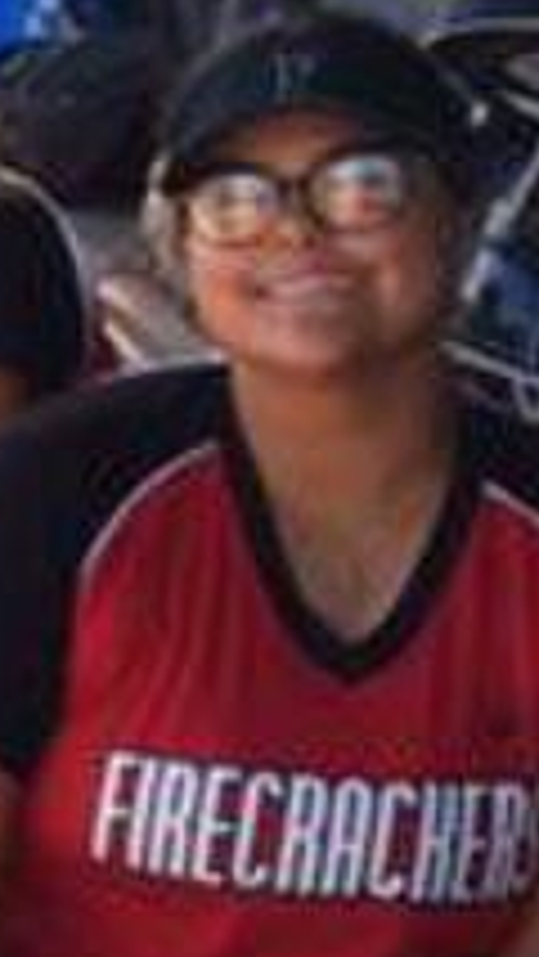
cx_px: -319
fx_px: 3857
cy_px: 162
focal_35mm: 152
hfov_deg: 7.8
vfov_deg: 14.0
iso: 32
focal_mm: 4.15
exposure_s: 1/172
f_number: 2.2
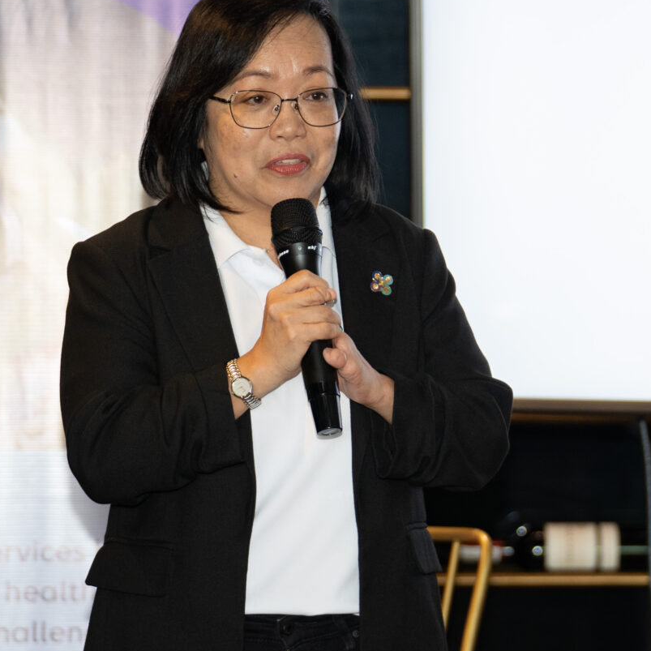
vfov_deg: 6.5
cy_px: 257
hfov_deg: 6.4
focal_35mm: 271
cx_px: 630
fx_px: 5766
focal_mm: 125
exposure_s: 1/200
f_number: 2.8
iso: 1600
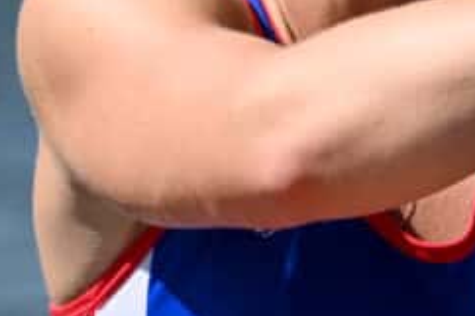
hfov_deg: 1.0
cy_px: 12
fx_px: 27464
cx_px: 416
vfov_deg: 0.7
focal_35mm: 2083
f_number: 5.6
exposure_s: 1/2000
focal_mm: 420
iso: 400
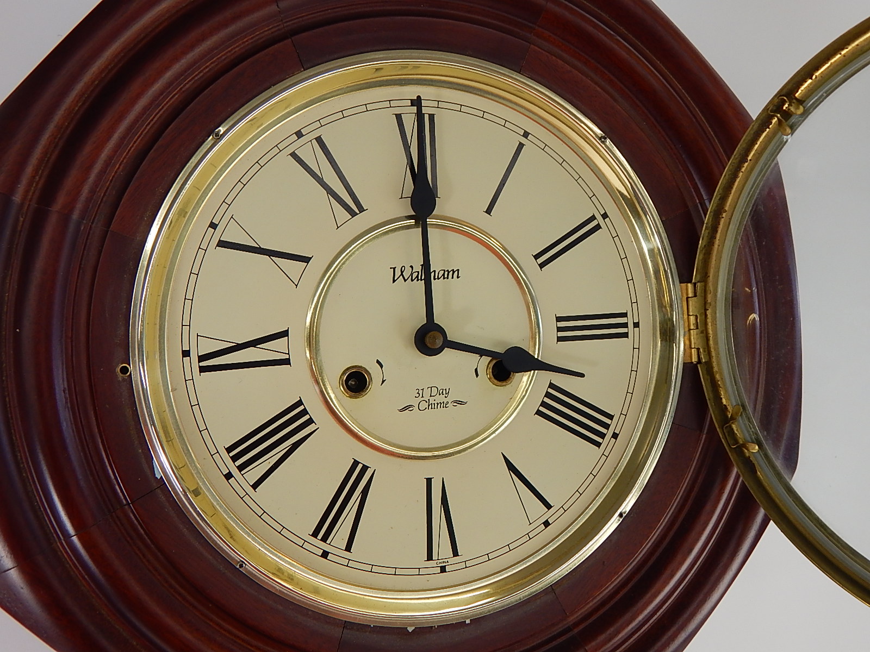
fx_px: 855
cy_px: 326
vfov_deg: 41.8
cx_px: 435
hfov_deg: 54.0
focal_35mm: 34
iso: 125
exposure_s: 1/50
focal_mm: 6.1
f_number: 3.3
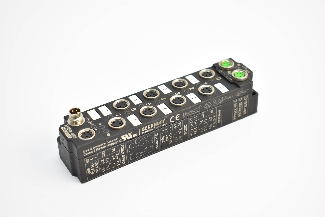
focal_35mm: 60
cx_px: 162
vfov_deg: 22.7
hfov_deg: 33.4
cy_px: 108
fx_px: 542
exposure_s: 1/15
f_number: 5
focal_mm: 40
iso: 100
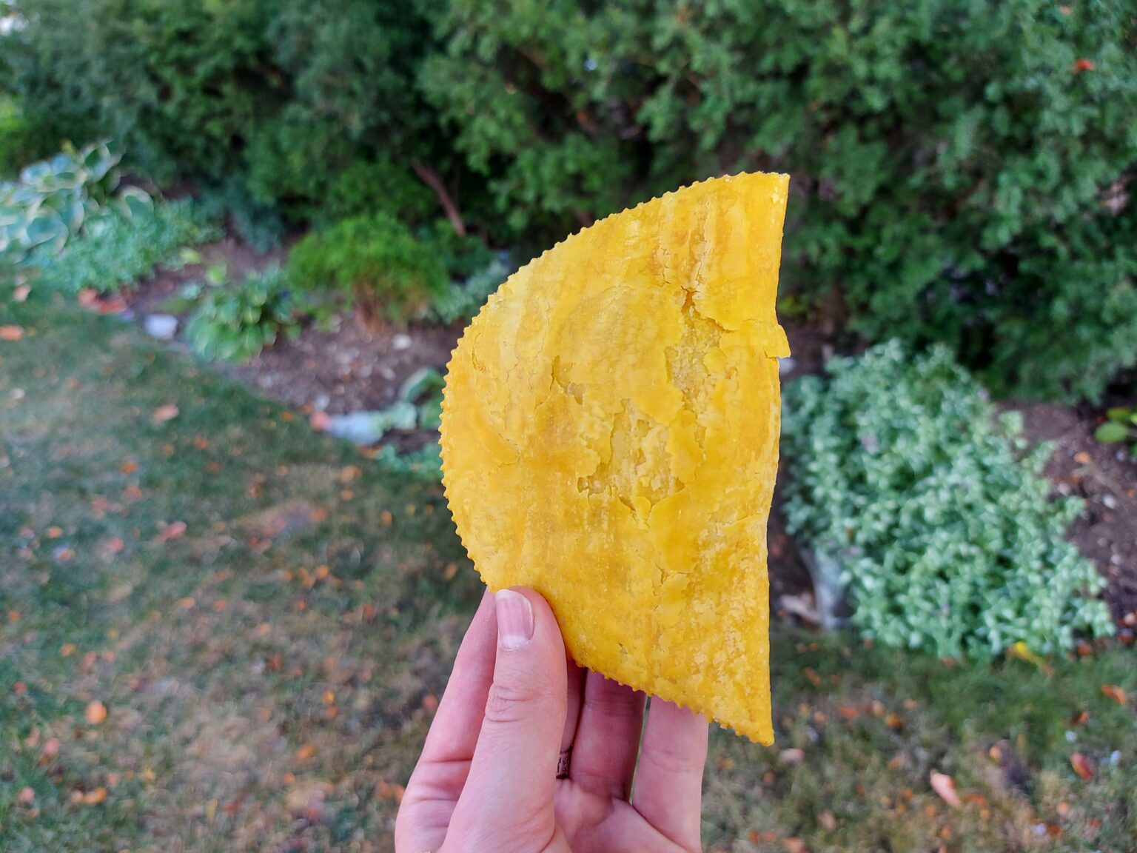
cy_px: 426
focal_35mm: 24
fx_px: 788
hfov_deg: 71.6
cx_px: 568
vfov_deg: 56.8
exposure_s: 1/120
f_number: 1.8
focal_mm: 5.23
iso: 32
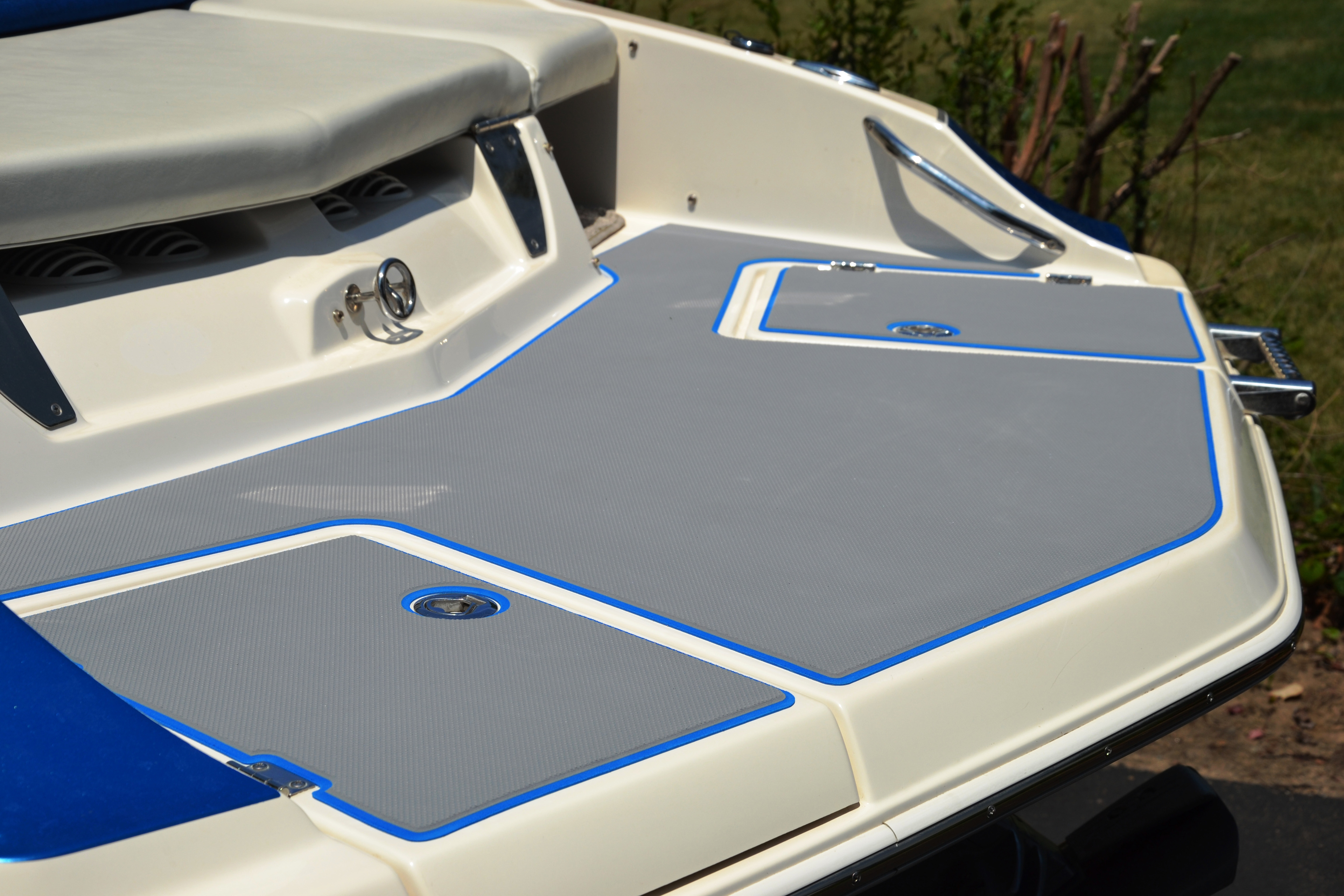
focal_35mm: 68
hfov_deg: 29.9
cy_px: 448
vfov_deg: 20.2
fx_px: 2520
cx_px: 672
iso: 100
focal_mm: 45
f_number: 8
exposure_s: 1/250
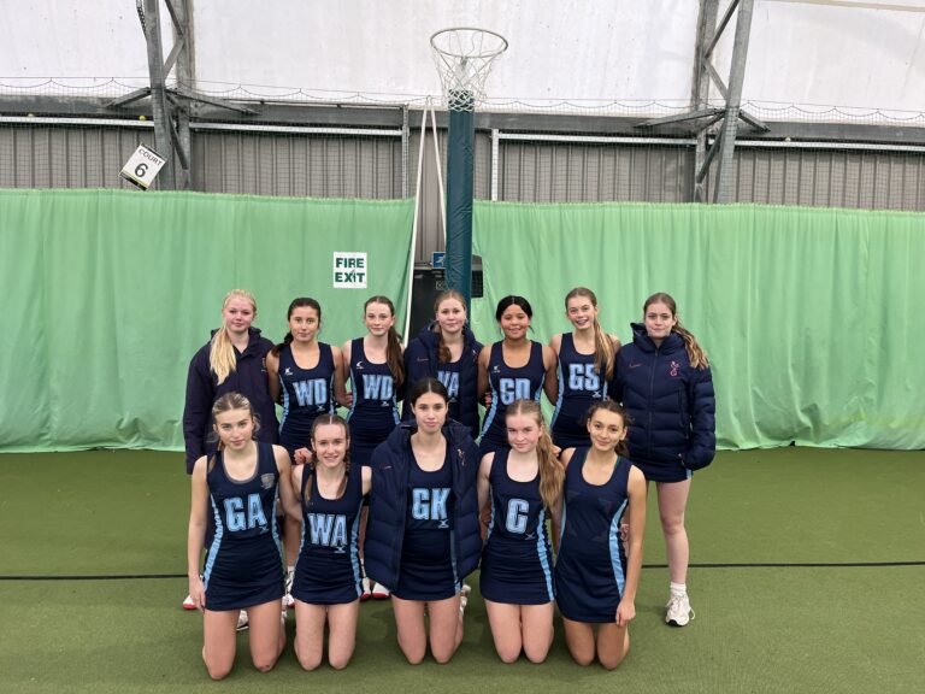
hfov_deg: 67.3
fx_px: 695
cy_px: 347
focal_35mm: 26
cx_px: 462
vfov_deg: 53.1
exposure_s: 1/121
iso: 125
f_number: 1.6
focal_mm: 5.1
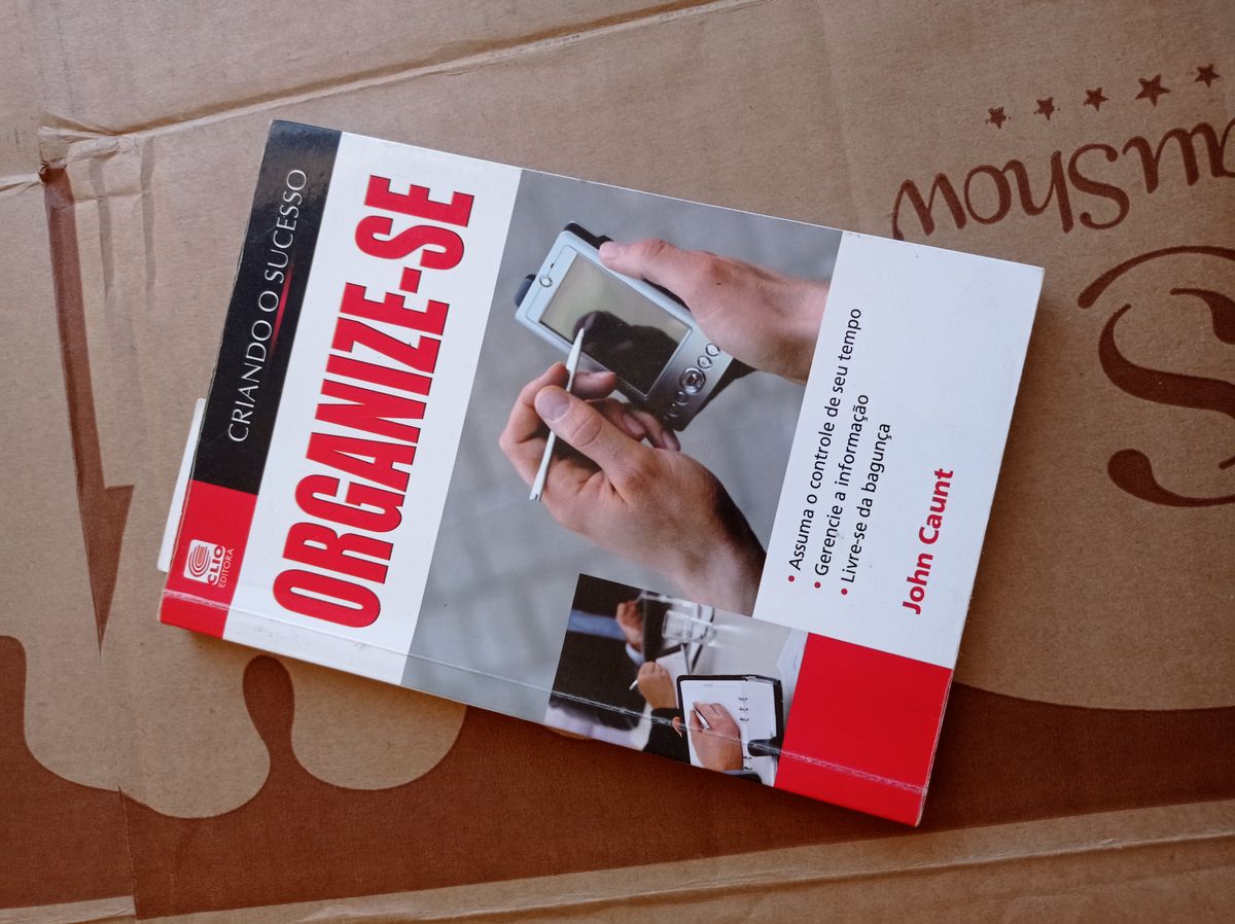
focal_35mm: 28
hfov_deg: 63.5
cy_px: 462
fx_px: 998
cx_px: 618
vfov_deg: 49.7
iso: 100
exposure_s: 1/175
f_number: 1.79
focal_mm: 4.74
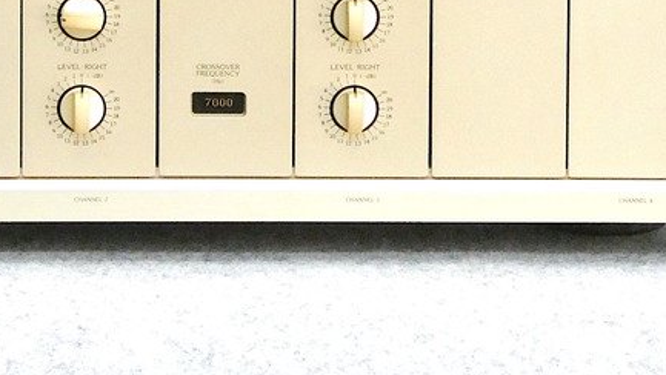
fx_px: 5760
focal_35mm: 326
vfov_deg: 3.7
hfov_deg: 6.6
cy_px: -78
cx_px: 154
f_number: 5.3
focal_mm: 24.2
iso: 1600
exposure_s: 1/60
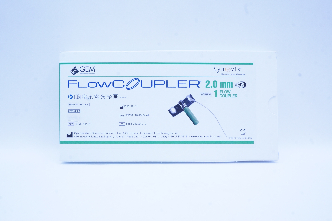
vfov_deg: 39.9
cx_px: 166
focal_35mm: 33
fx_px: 304
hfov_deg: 57.3
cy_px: 110
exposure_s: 1/10
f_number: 14
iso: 400
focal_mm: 22
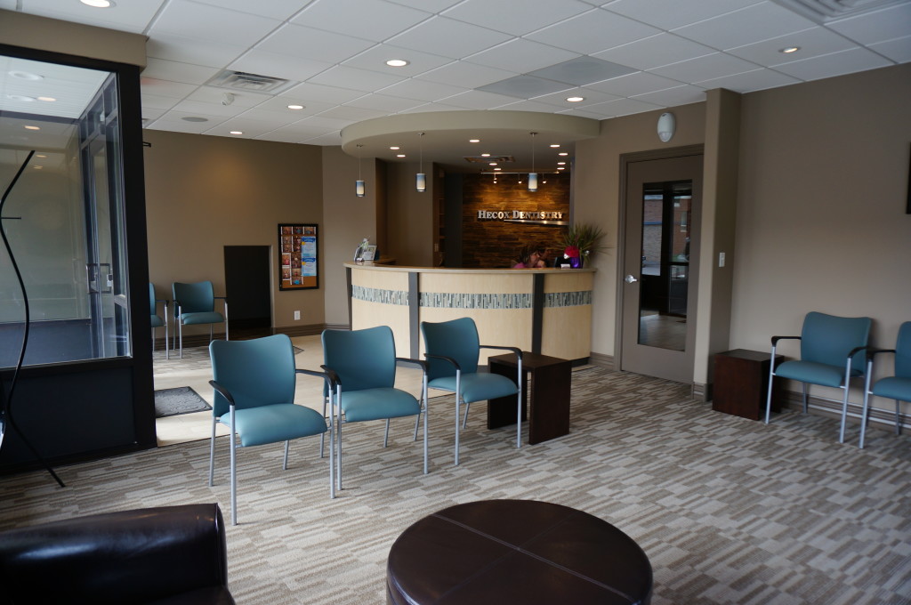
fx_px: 607
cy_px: 302
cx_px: 456
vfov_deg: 53.0
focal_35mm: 24
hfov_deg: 73.8
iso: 125
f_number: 4
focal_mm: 16
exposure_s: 1/60
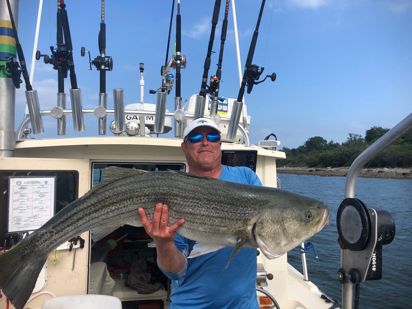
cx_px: 206
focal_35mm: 28
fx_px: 333
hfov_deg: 63.4
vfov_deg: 49.7
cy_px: 154
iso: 20
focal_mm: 4
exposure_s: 1/1845
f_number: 1.8
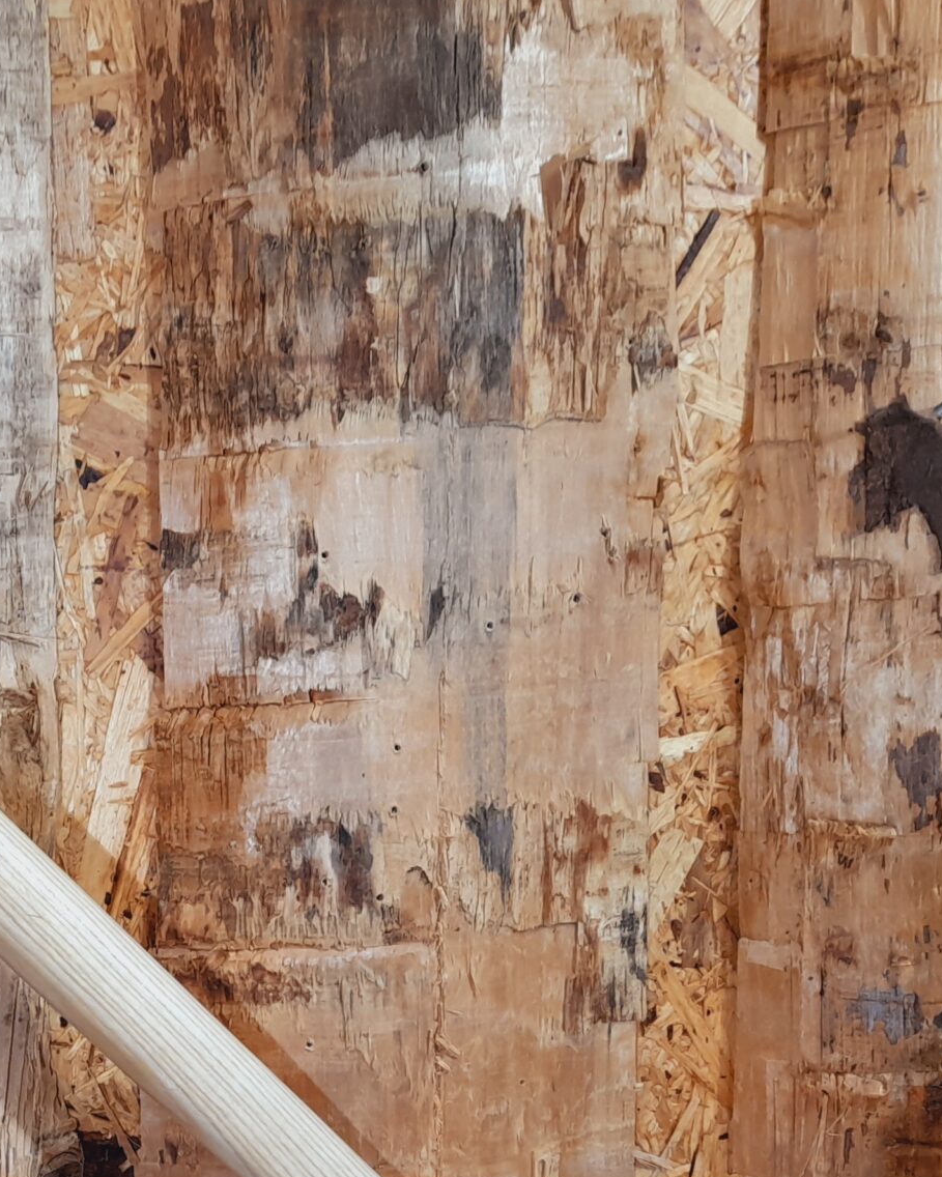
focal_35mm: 55
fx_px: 1916
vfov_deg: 33.7
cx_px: -189
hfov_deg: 24.9
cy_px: 820
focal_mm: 4.6
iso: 64
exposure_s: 1/33
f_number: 2
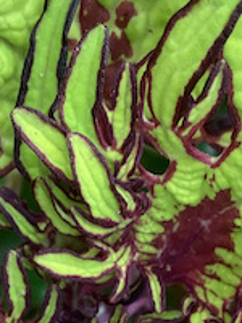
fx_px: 923
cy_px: 342
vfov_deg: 19.1
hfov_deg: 14.9
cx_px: 148
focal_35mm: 99
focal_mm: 3.3
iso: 80
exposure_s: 1/120
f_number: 2.4
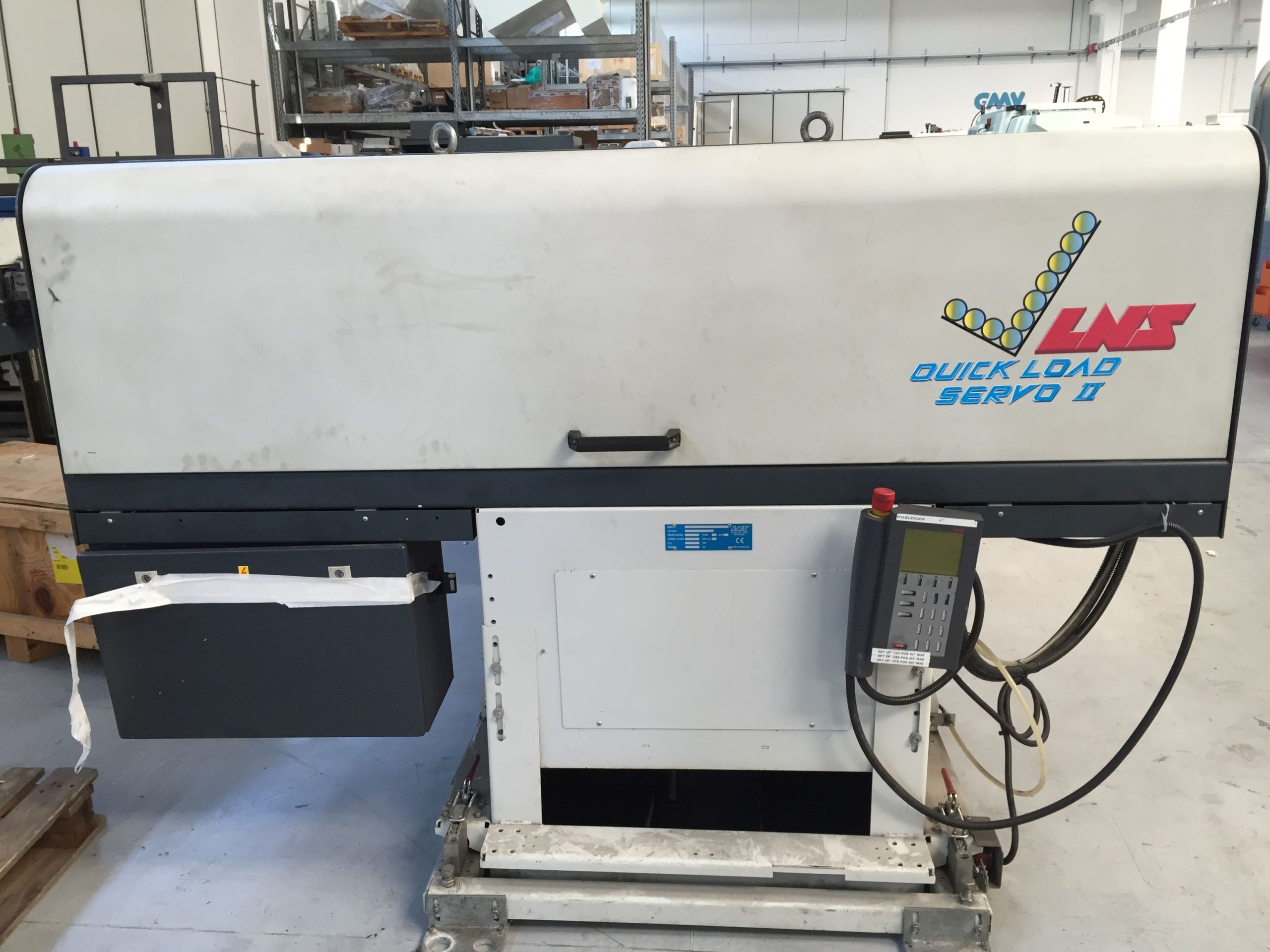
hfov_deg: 61.7
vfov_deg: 48.2
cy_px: 476
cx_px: 635
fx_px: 1064
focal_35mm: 29
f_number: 2.2
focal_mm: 4.15
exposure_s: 1/40
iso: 32
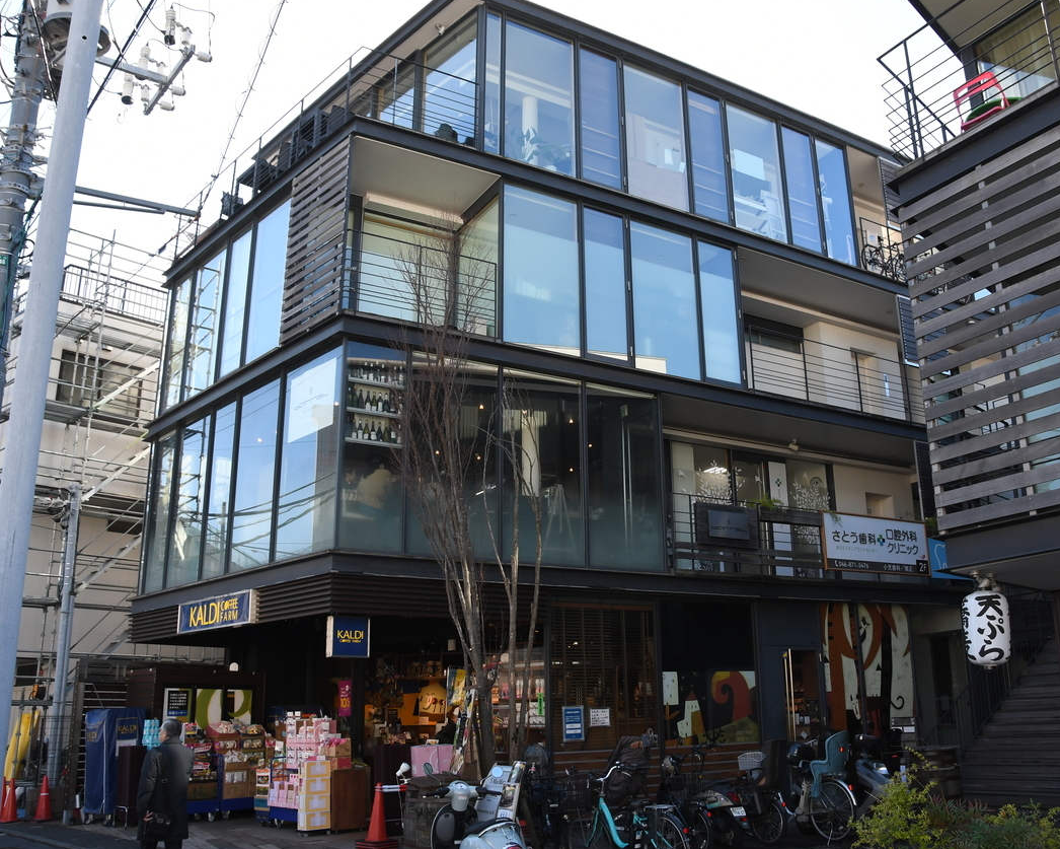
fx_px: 973
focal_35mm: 31
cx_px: 600
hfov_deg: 57.0
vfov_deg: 47.1
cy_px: 419
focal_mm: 18
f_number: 9
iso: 500
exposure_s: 1/320
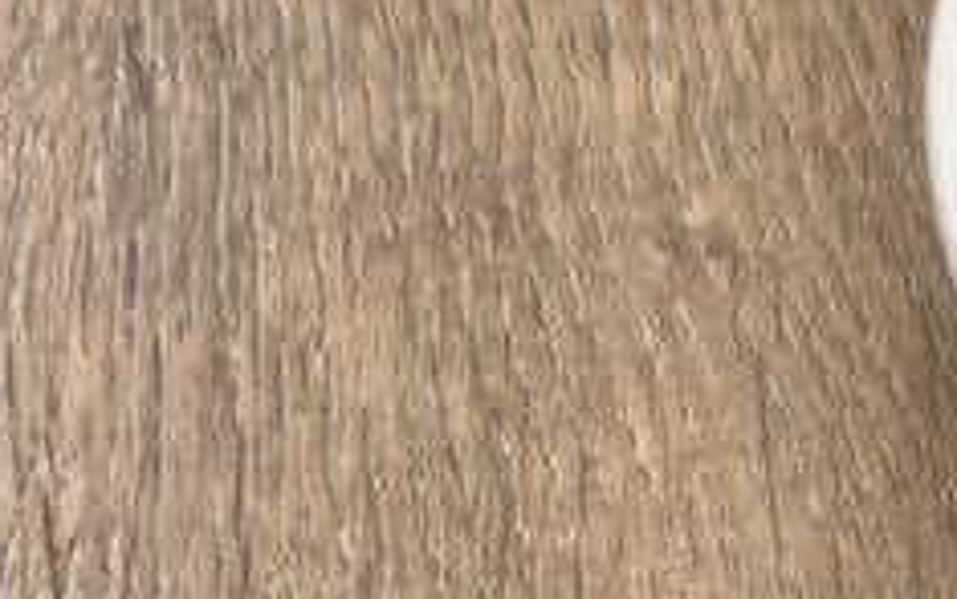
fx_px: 3131
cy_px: -16
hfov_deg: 14.3
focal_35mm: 120
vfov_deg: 10.8
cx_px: 1967
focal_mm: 5.1
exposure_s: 1/1212
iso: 50
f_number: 1.6
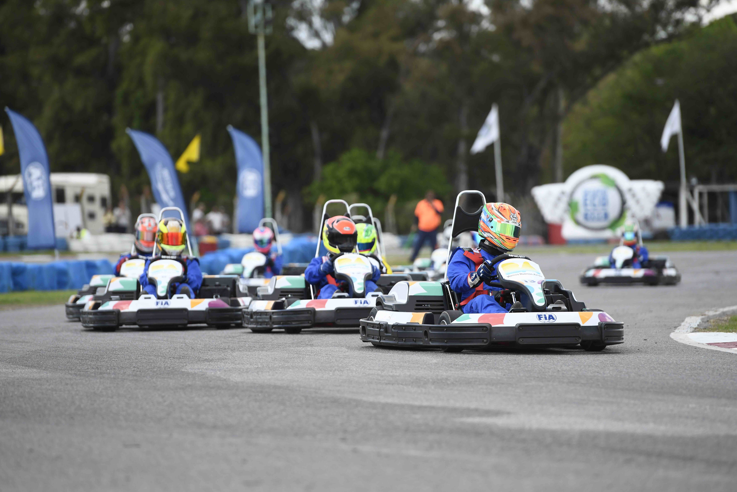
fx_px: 4115
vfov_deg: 6.8
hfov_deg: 10.2
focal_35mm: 201
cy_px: 247
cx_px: 368
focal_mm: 200
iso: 640
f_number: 3.5
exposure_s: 1/3200
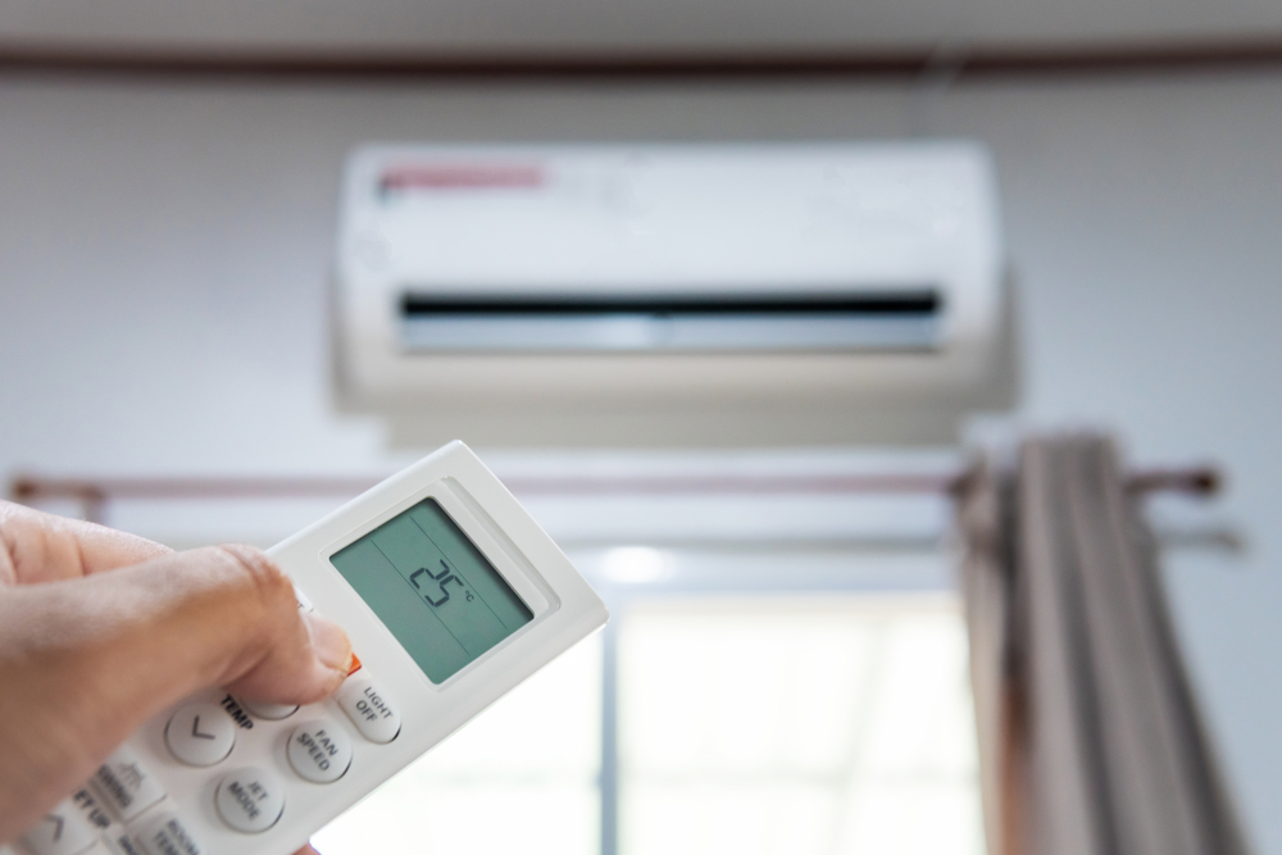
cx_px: 641
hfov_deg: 43.6
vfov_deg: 29.9
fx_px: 1603
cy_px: 428
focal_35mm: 45
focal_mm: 30
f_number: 4
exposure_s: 1/20
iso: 400
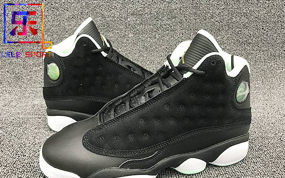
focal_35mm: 30
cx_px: 142
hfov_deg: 62.9
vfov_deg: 41.7
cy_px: 107
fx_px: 233
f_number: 1.8
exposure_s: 1/50
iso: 25
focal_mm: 3.99
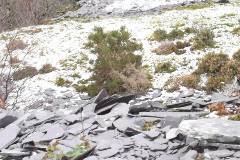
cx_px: 257
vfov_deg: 11.8
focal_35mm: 110
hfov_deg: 18.0
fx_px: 733
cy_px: -95
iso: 800
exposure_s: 1/250
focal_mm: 18
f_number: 8
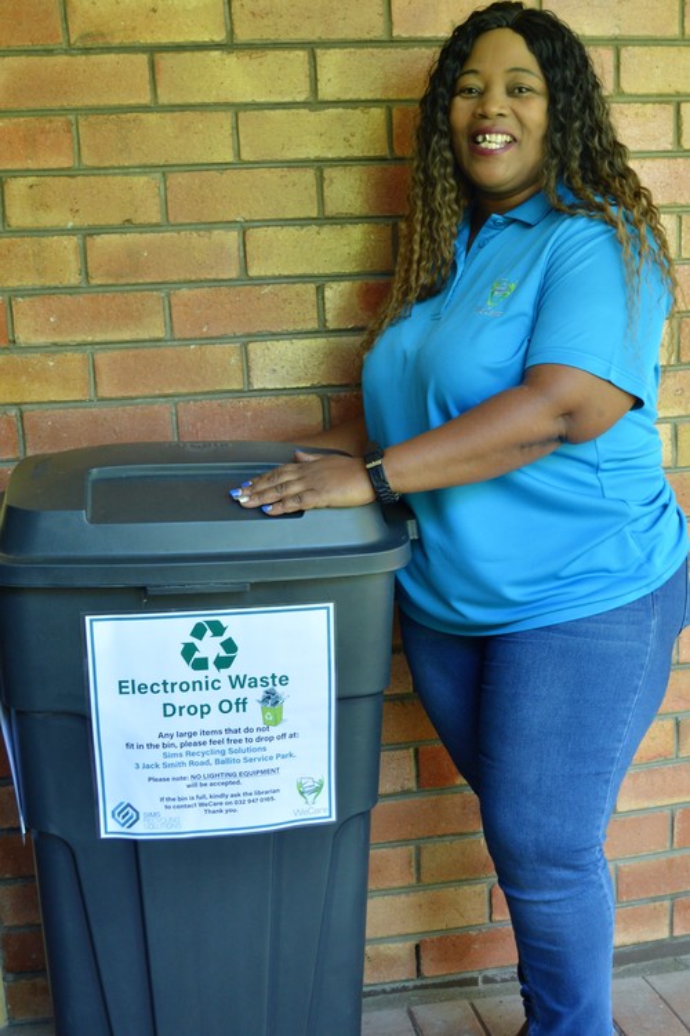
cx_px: 345
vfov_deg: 49.6
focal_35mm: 39
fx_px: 1122
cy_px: 518
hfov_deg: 34.2
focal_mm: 26
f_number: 4.2
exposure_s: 1/50
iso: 400
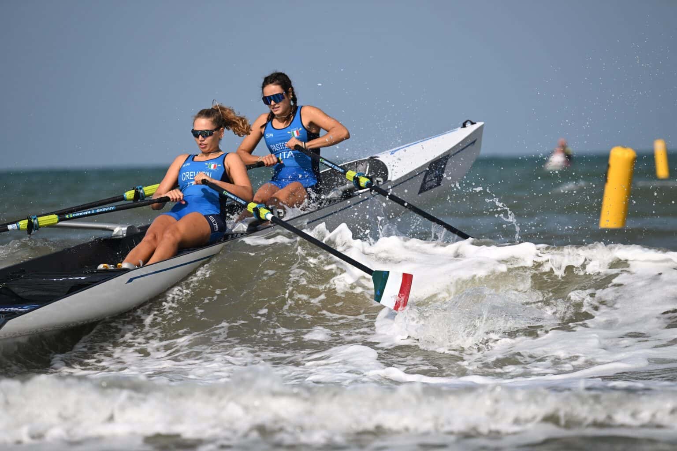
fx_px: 6017
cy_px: 226
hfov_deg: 6.4
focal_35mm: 320
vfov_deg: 4.3
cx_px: 338
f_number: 6.3
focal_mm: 320
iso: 400
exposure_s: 1/2500
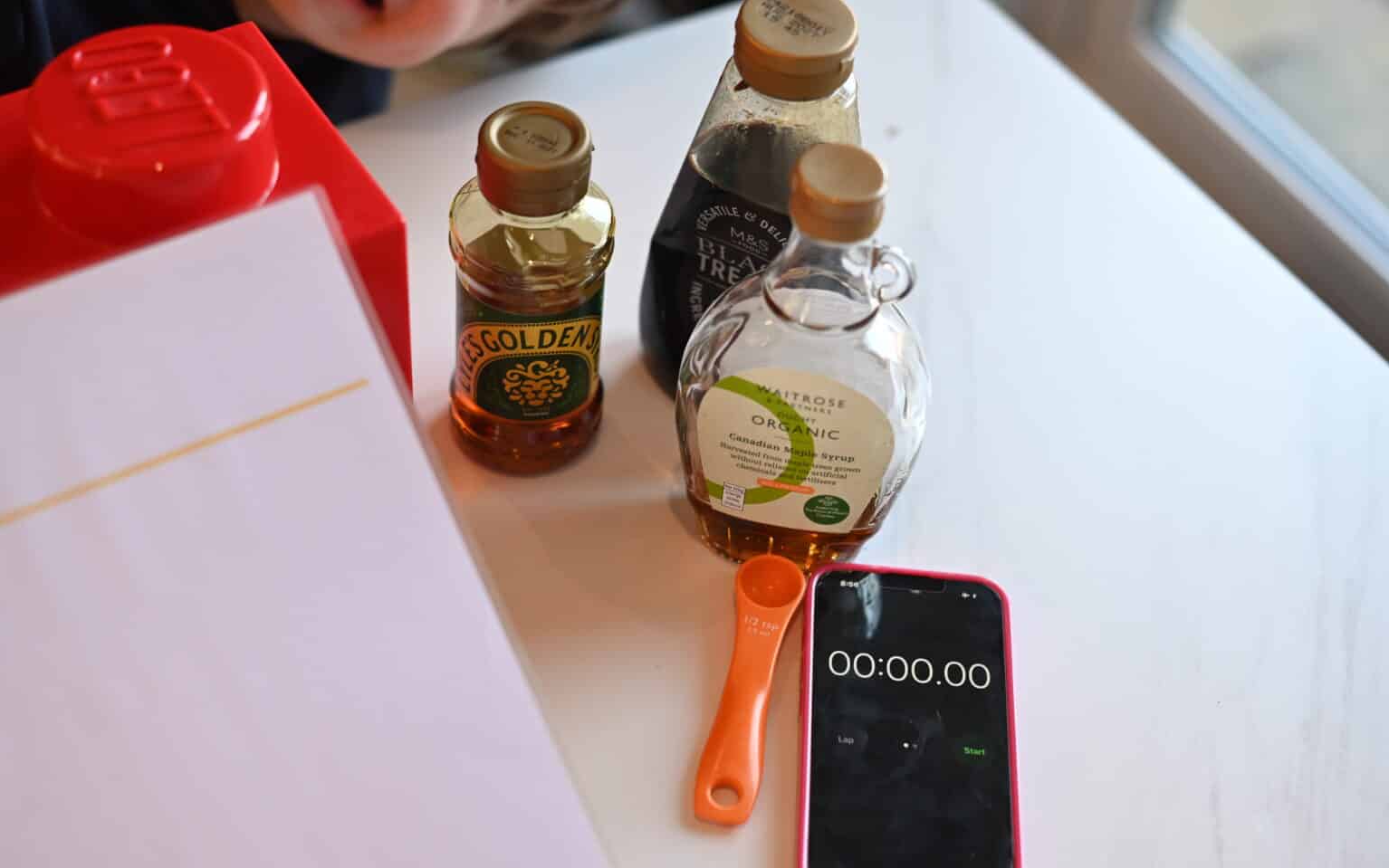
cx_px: 694
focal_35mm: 51
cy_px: 447
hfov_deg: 39.6
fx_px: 1931
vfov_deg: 25.3
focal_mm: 50
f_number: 2.8
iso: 400
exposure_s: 1/160
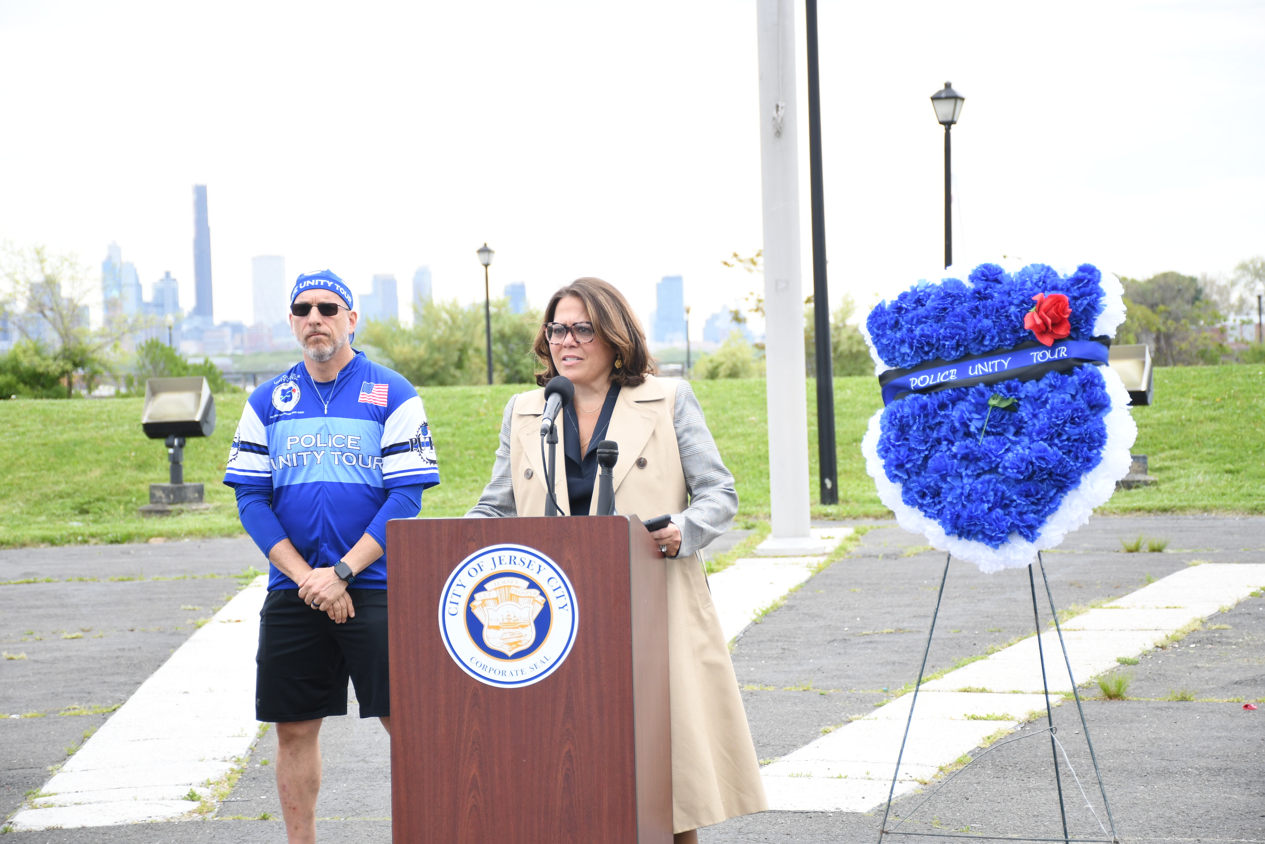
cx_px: 632
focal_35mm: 105
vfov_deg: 13.0
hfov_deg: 19.5
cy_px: 422
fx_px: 3689
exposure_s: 1/500
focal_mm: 70
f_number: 5.6
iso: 400
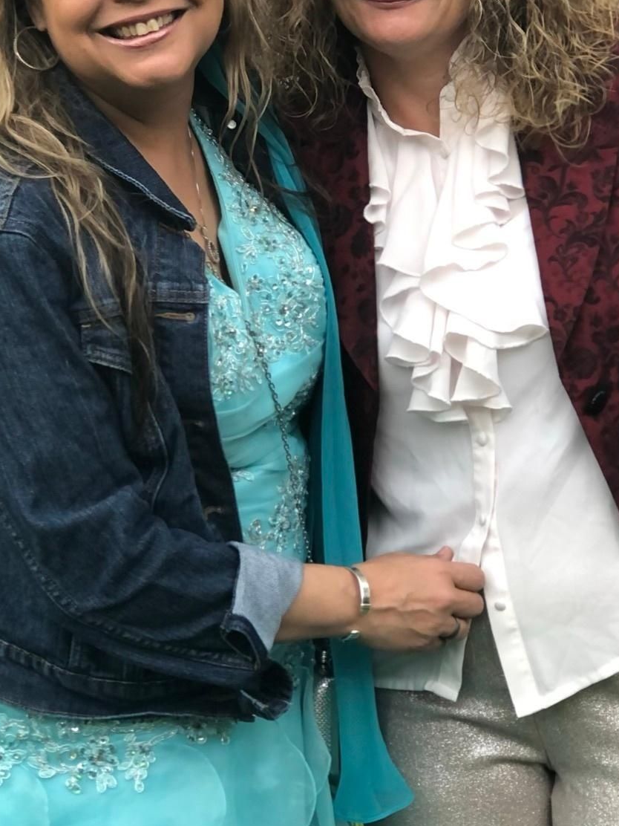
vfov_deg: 18.7
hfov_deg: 14.1
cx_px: 309
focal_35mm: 105
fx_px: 2503
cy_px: 283
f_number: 2.8
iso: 25
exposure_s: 1/40
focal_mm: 6.6
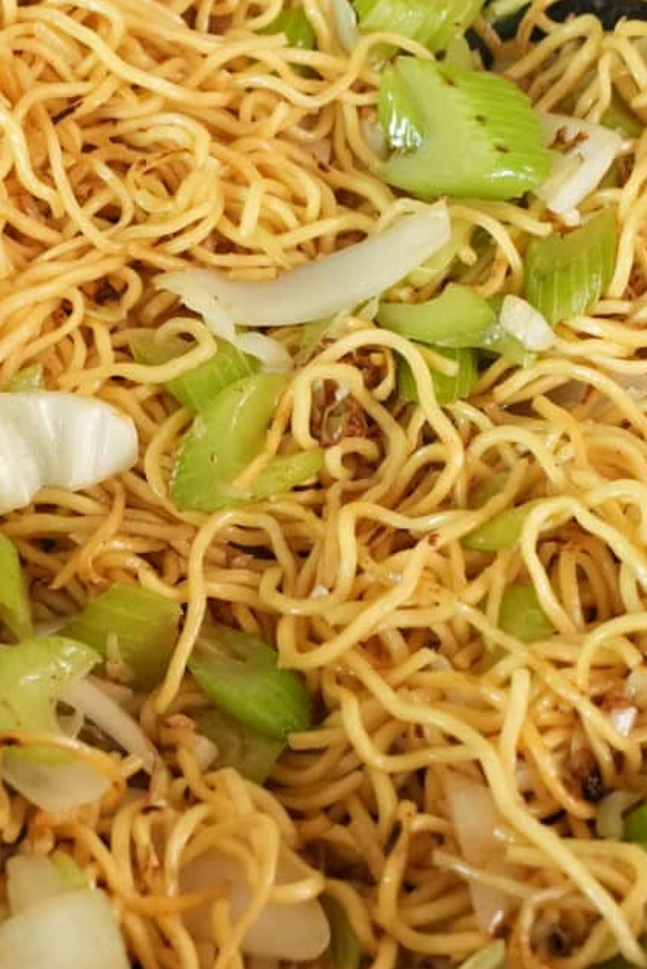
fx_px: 2293
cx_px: 254
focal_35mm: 85
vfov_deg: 23.8
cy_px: 374
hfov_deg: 16.0
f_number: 9
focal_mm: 51.1
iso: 12800
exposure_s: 1/200
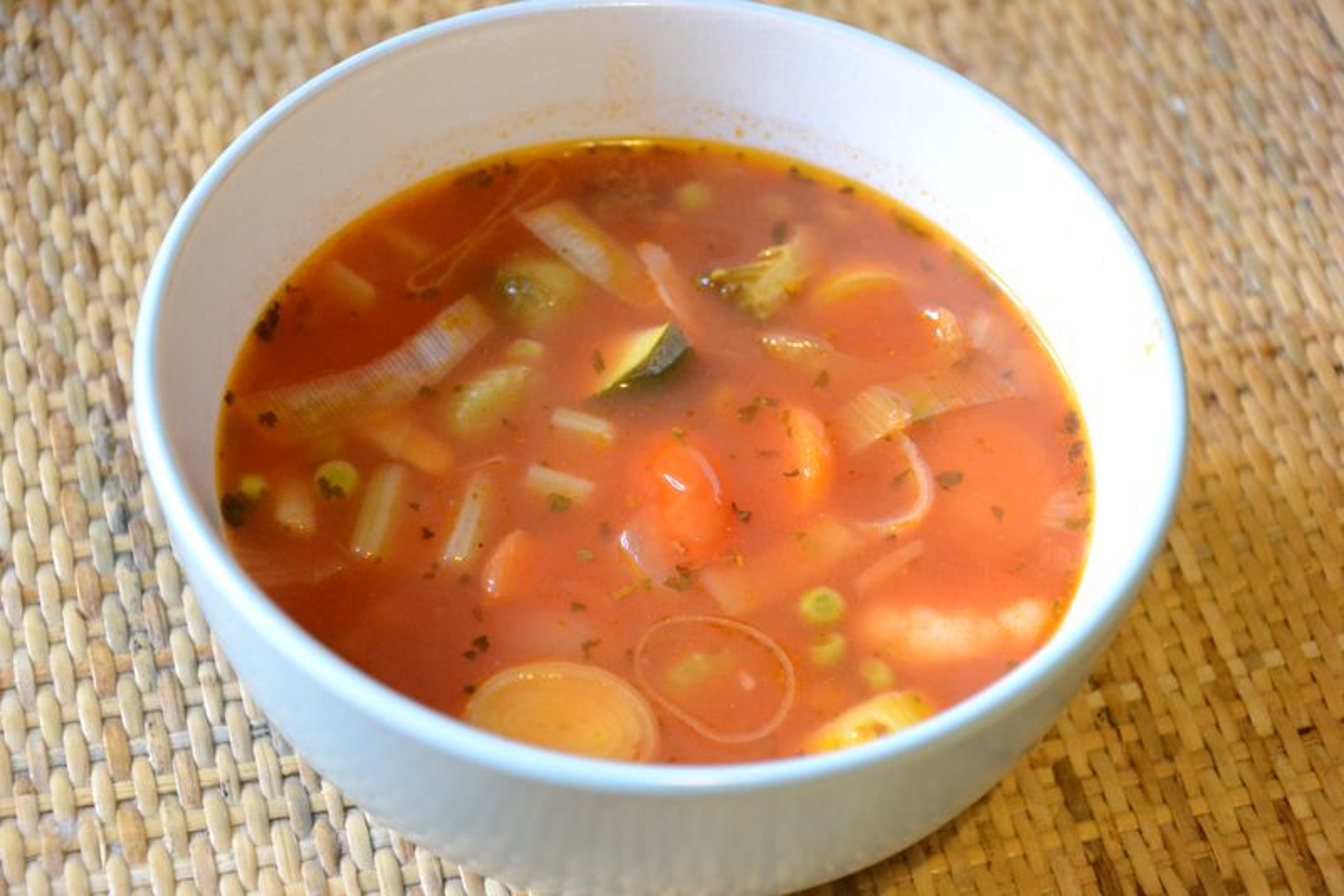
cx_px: 672
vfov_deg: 15.7
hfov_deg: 23.4
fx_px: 3247
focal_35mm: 87
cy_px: 448
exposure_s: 1/25
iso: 3200
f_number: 5
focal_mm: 58
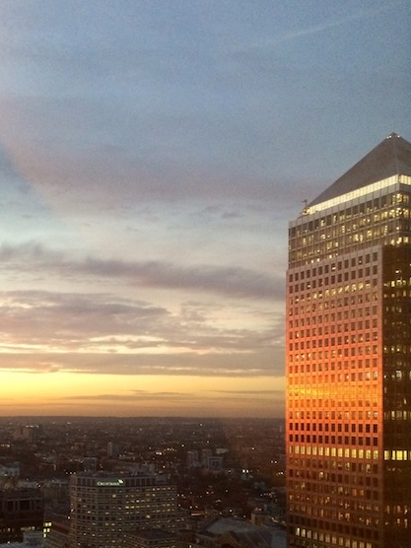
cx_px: 119
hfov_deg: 31.1
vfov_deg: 40.3
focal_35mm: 46
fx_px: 728
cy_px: 400
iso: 320
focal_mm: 4.12
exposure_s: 1/30
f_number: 2.2
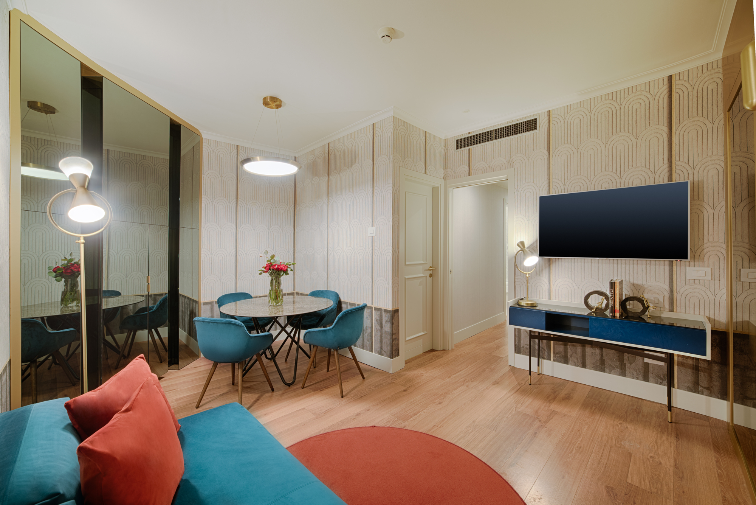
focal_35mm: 14
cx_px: 378
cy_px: 252
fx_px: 294
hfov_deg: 104.2
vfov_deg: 81.3
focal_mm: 14
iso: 31
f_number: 9
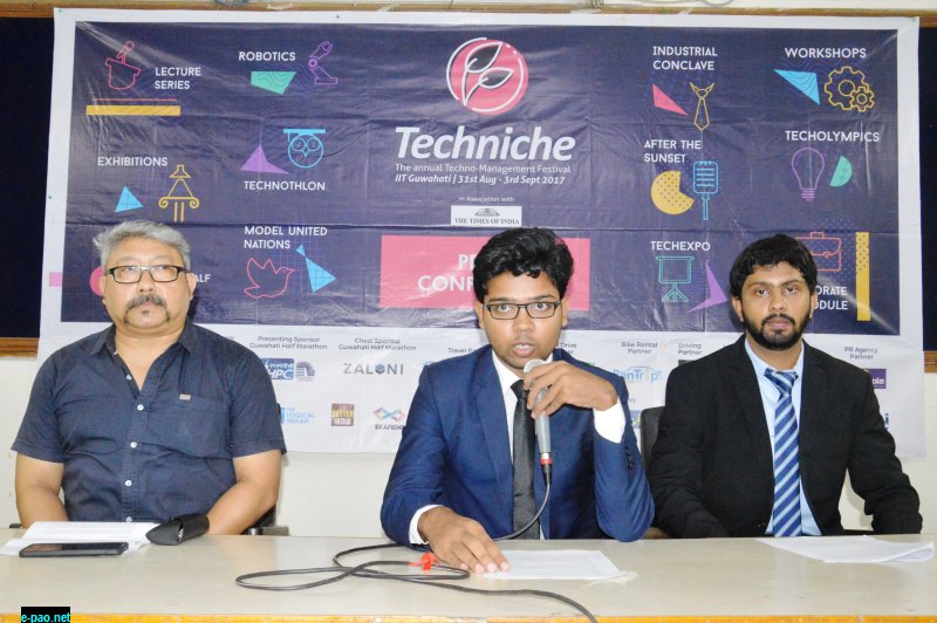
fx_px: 975
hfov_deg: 51.3
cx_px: 468
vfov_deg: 35.4
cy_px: 312
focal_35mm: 38
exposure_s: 1/60
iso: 5600
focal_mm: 25
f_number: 6.3
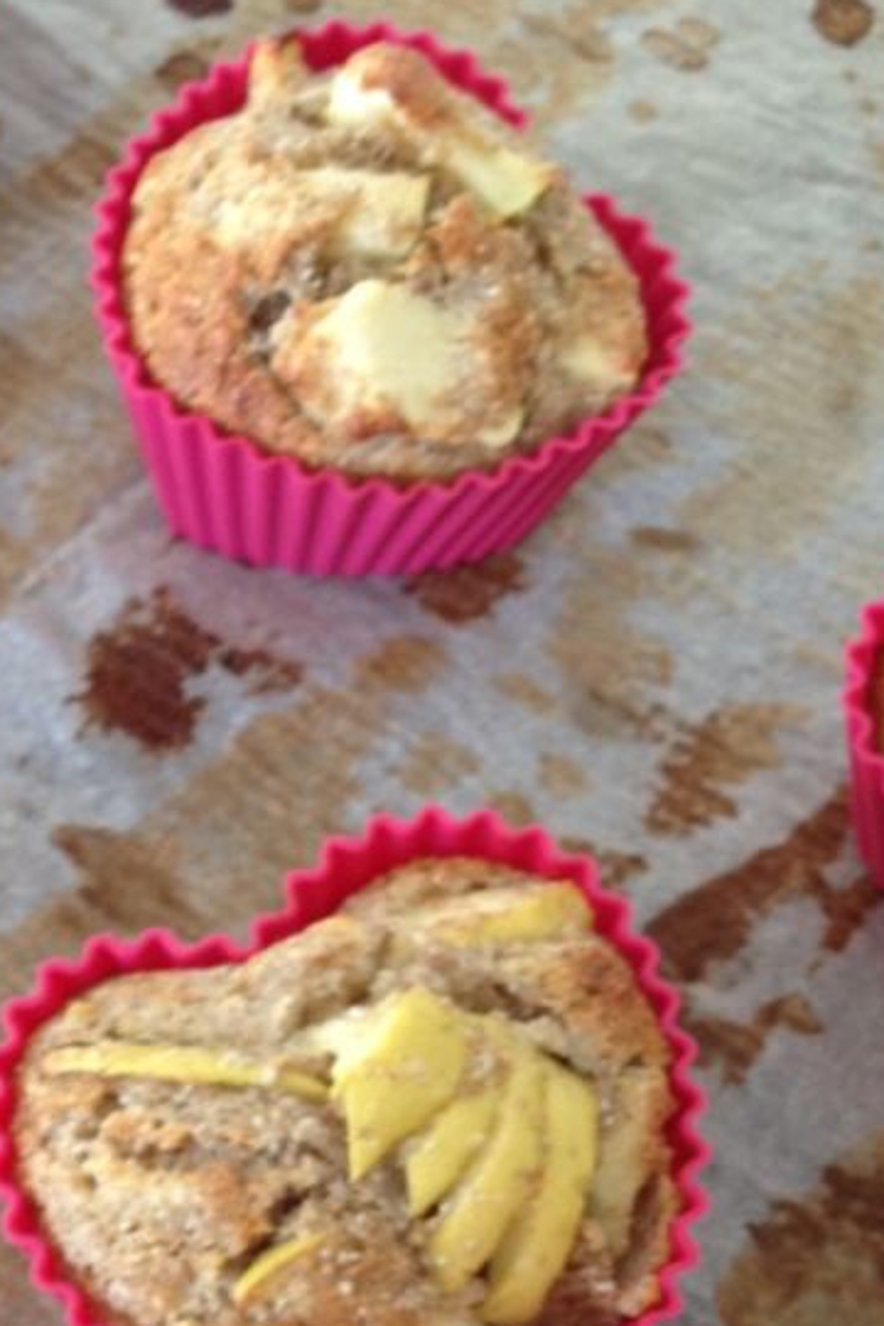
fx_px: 2541
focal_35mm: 69
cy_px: 771
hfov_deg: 19.6
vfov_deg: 29.2
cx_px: 209
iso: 100
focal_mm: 4.28
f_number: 2.4
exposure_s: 1/20
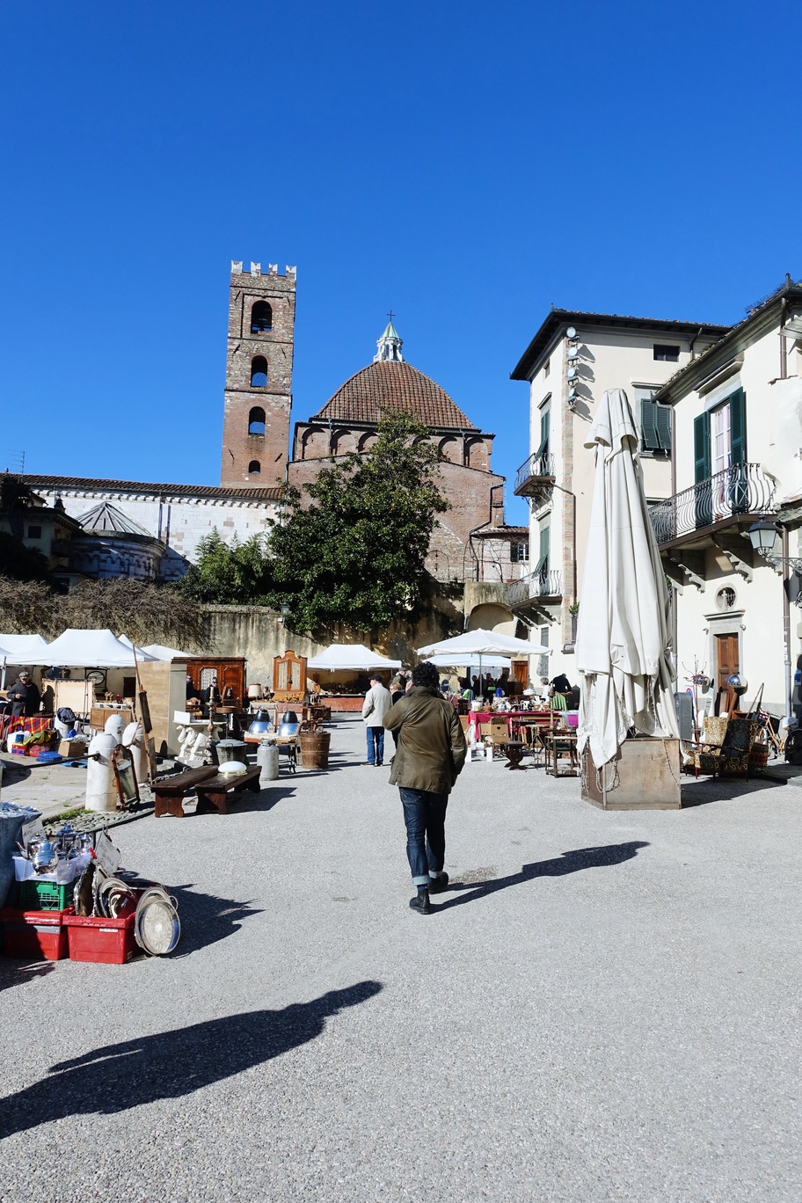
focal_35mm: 24
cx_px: 401
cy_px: 602
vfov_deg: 73.7
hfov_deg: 53.1
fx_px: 802
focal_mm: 8.8
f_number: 5.6
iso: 125
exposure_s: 1/100
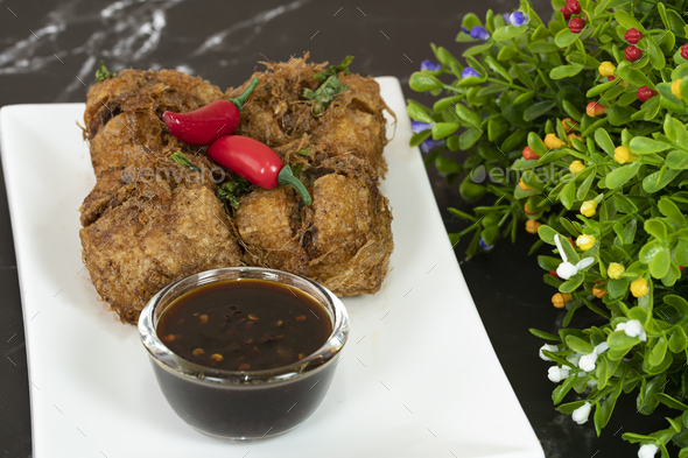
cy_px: 229
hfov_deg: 22.7
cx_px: 344
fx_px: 1716
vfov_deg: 15.2
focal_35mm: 90
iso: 100
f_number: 14
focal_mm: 89.8
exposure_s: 1/5
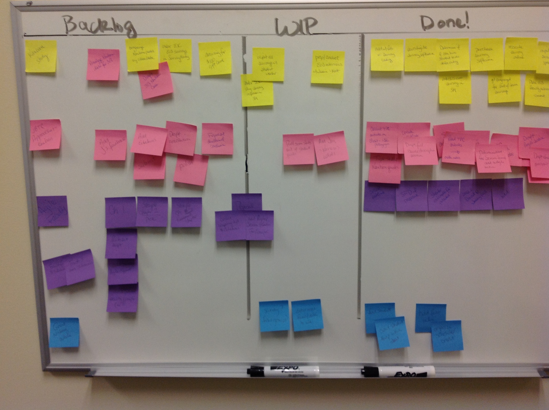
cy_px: 205
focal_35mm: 35
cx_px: 274
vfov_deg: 40.6
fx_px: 554
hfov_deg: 52.7
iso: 80
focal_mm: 4.28
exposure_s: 1/30
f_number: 2.4
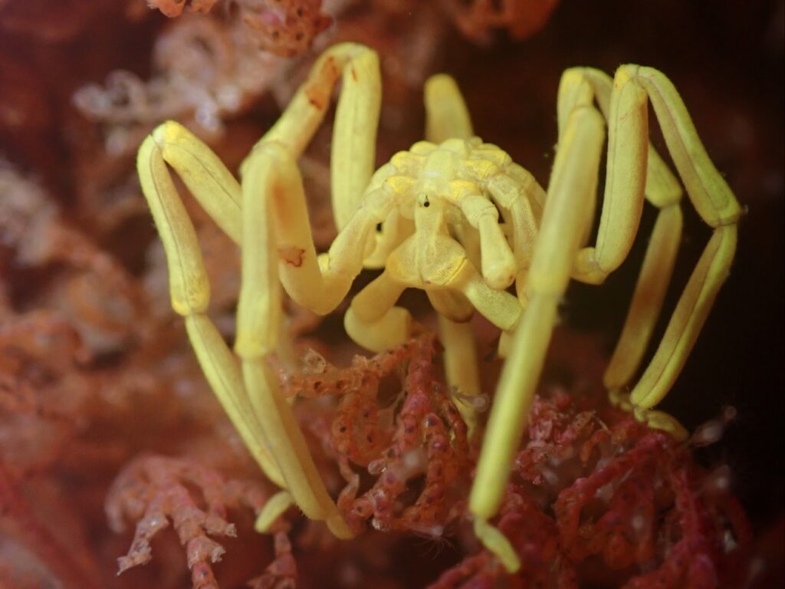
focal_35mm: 82
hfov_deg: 23.8
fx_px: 1860
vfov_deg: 18.0
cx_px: 392
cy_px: 294
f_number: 13
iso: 400
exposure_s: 1/80
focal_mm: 14.62
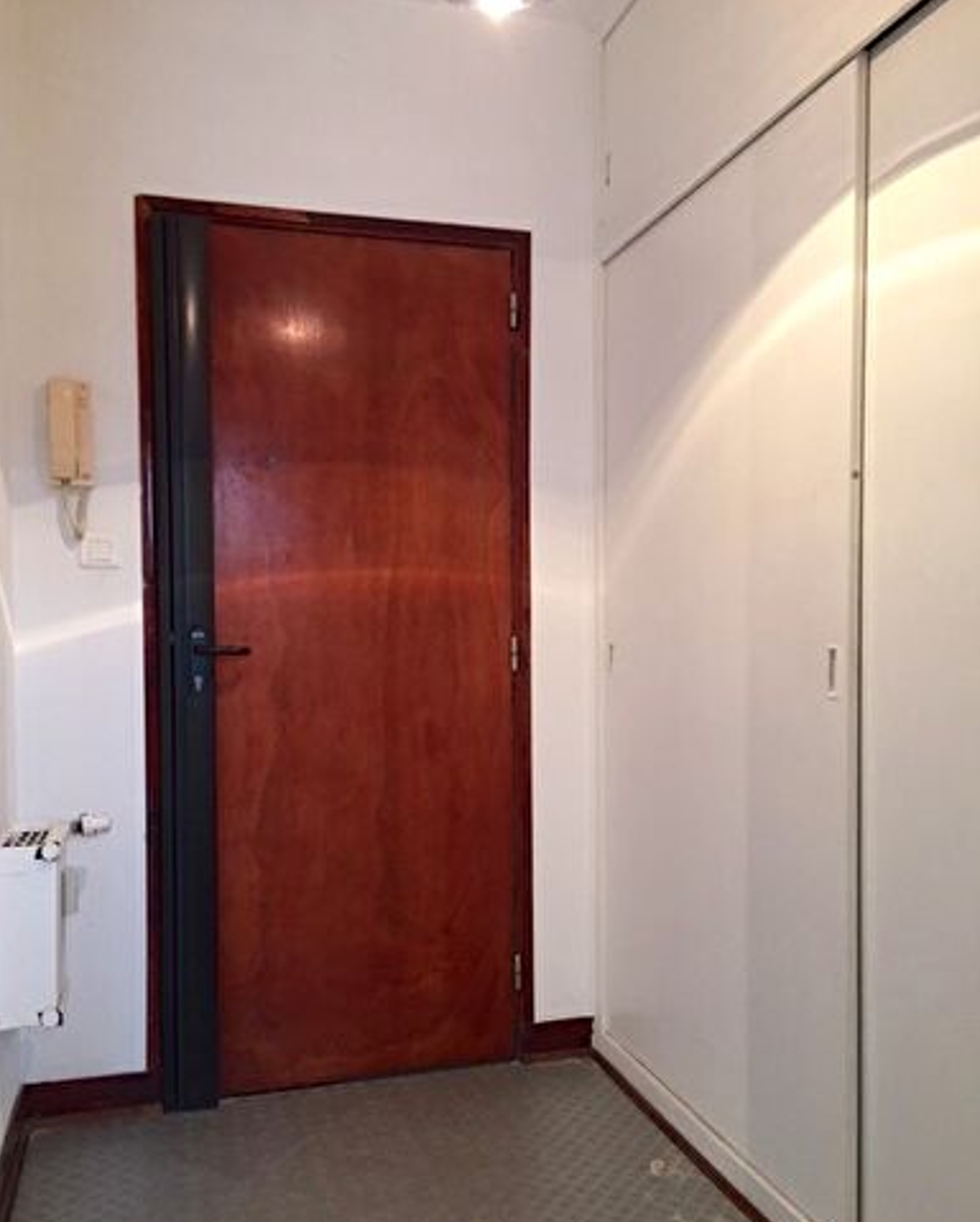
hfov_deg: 47.2
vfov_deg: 57.1
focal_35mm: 31
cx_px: 482
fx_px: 1122
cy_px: 662
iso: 250
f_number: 2.2
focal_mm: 4.15
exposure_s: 1/33
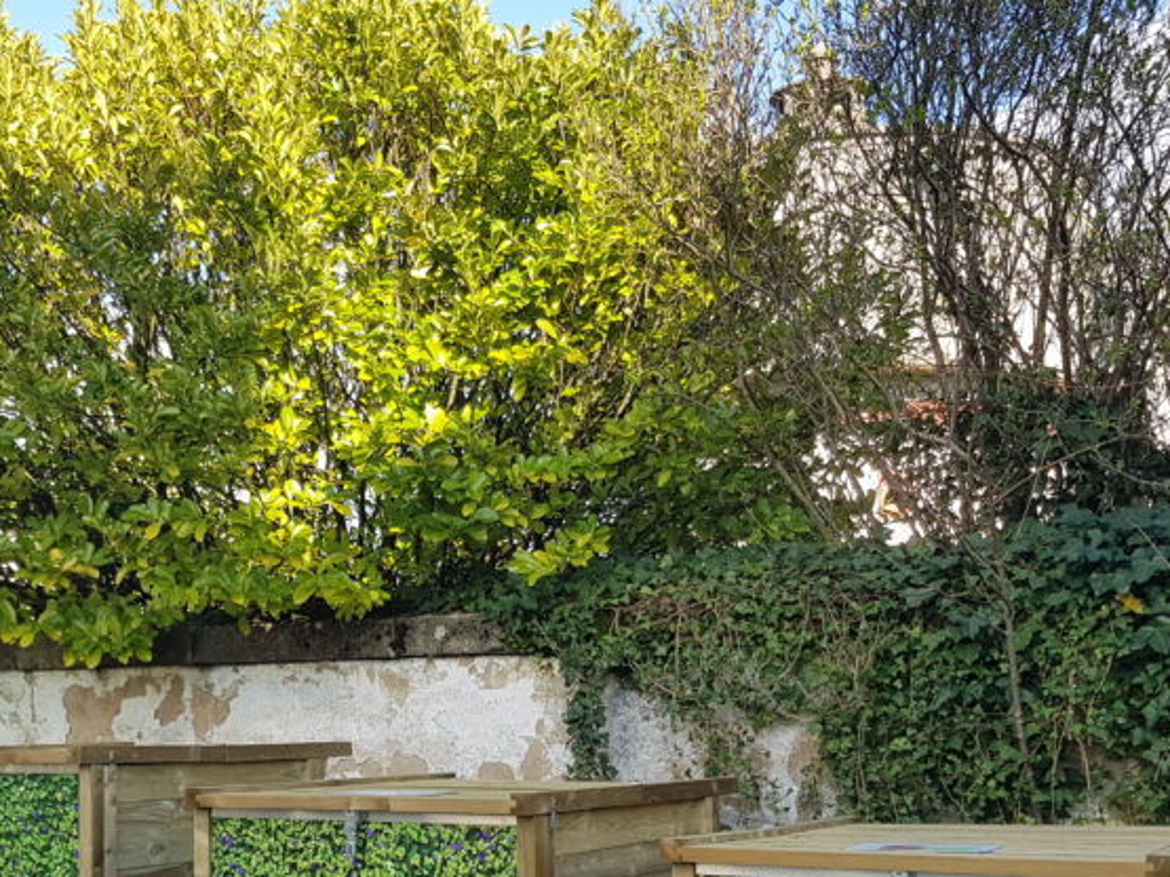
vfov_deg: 29.8
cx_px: 398
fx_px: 1622
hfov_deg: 39.2
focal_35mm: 48
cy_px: 645
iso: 40
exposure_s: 1/554
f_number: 1.7
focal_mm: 4.2
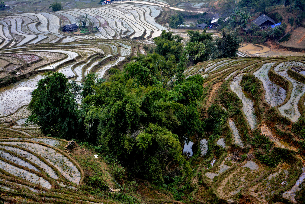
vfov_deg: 18.2
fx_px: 635
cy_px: 102
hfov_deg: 27.0
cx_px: 152
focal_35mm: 75
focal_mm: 50
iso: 200
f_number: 5
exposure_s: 1/100
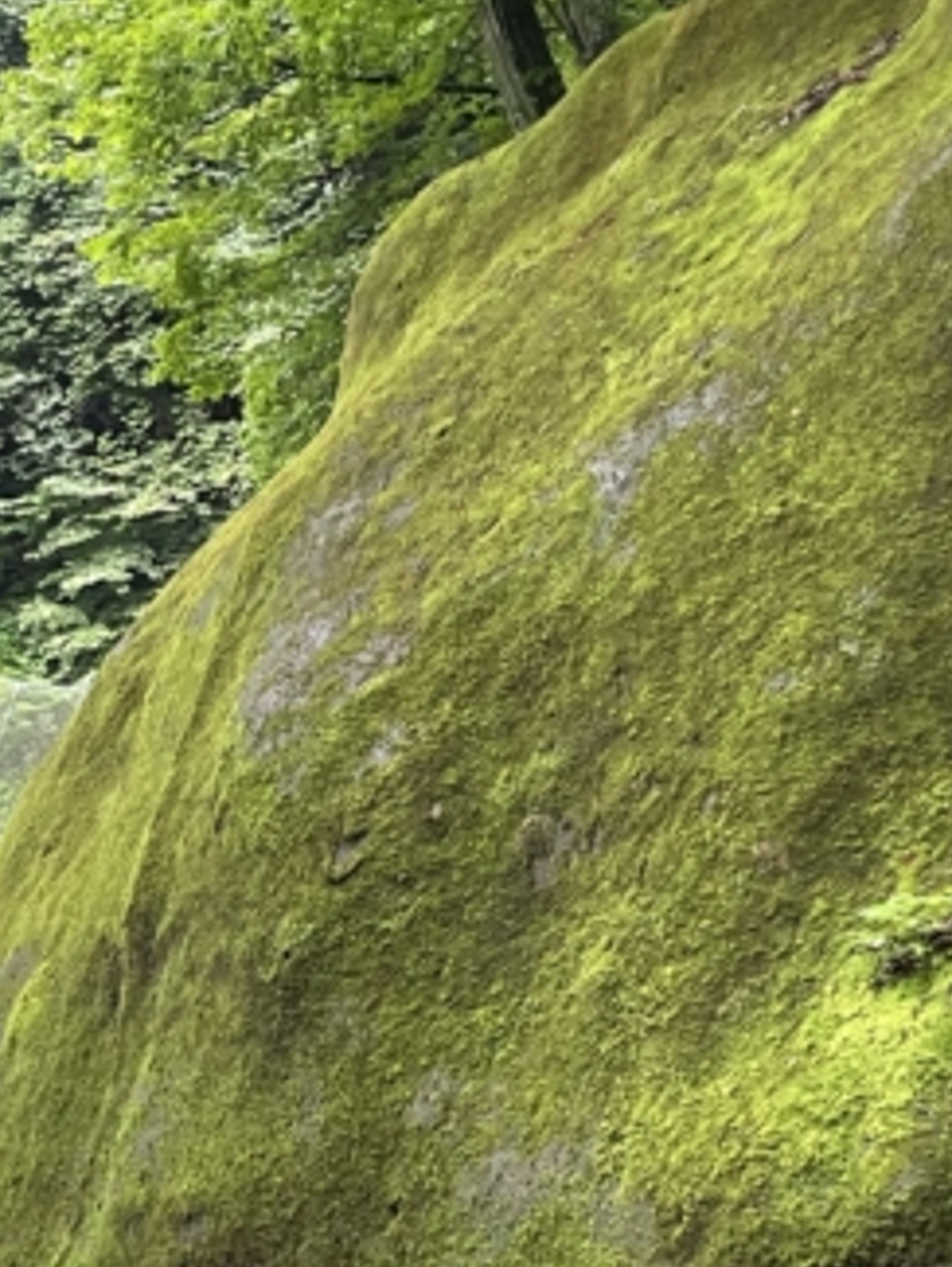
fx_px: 3005
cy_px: 838
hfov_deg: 17.9
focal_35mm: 82
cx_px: 285
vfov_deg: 23.7
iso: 125
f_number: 1.6
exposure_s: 1/112
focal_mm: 4.2
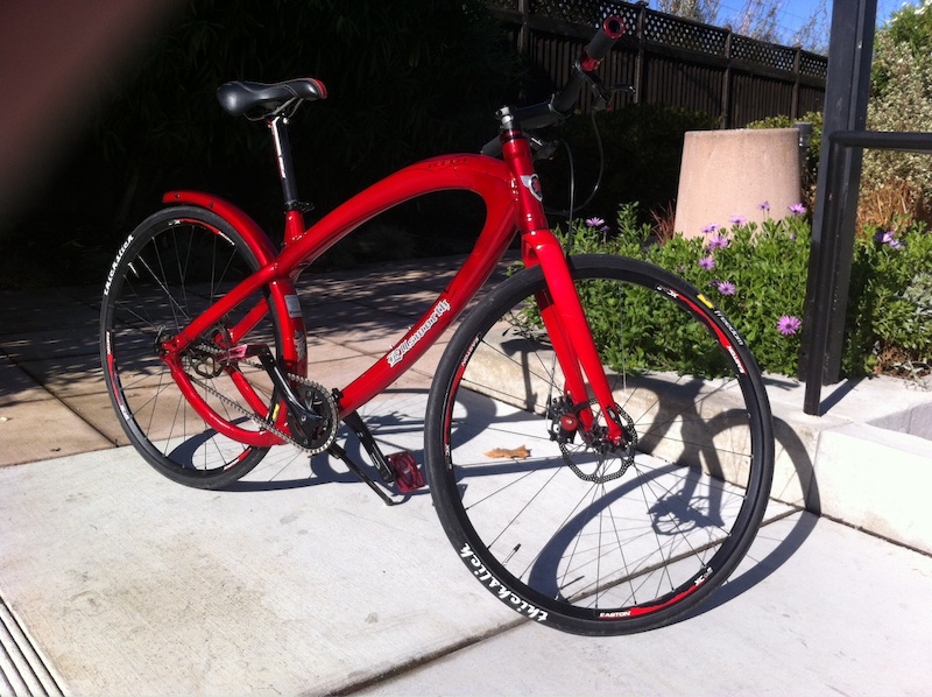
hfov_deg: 52.7
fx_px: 941
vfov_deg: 40.6
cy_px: 348
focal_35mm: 35
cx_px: 466
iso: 80
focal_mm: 3.85
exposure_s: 1/1257
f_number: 2.8
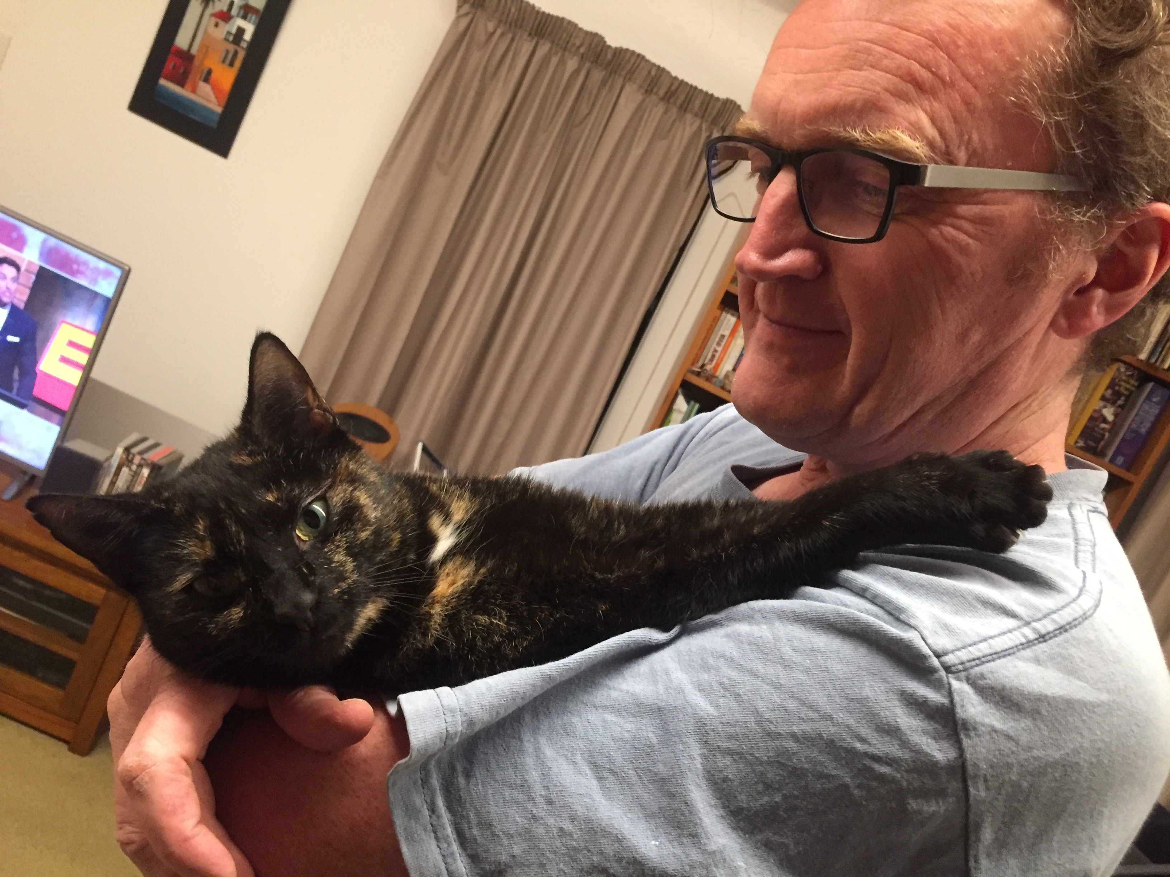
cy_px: 438
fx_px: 980
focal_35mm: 29
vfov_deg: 48.2
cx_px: 585
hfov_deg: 61.7
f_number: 2.2
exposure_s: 1/17
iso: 250
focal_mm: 4.15
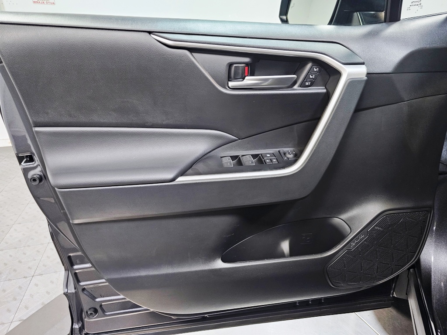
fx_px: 297
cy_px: 168
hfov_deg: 73.9
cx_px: 224
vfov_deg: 58.9
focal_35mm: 23
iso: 500
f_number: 1.7
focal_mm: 6.3
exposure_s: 1/24
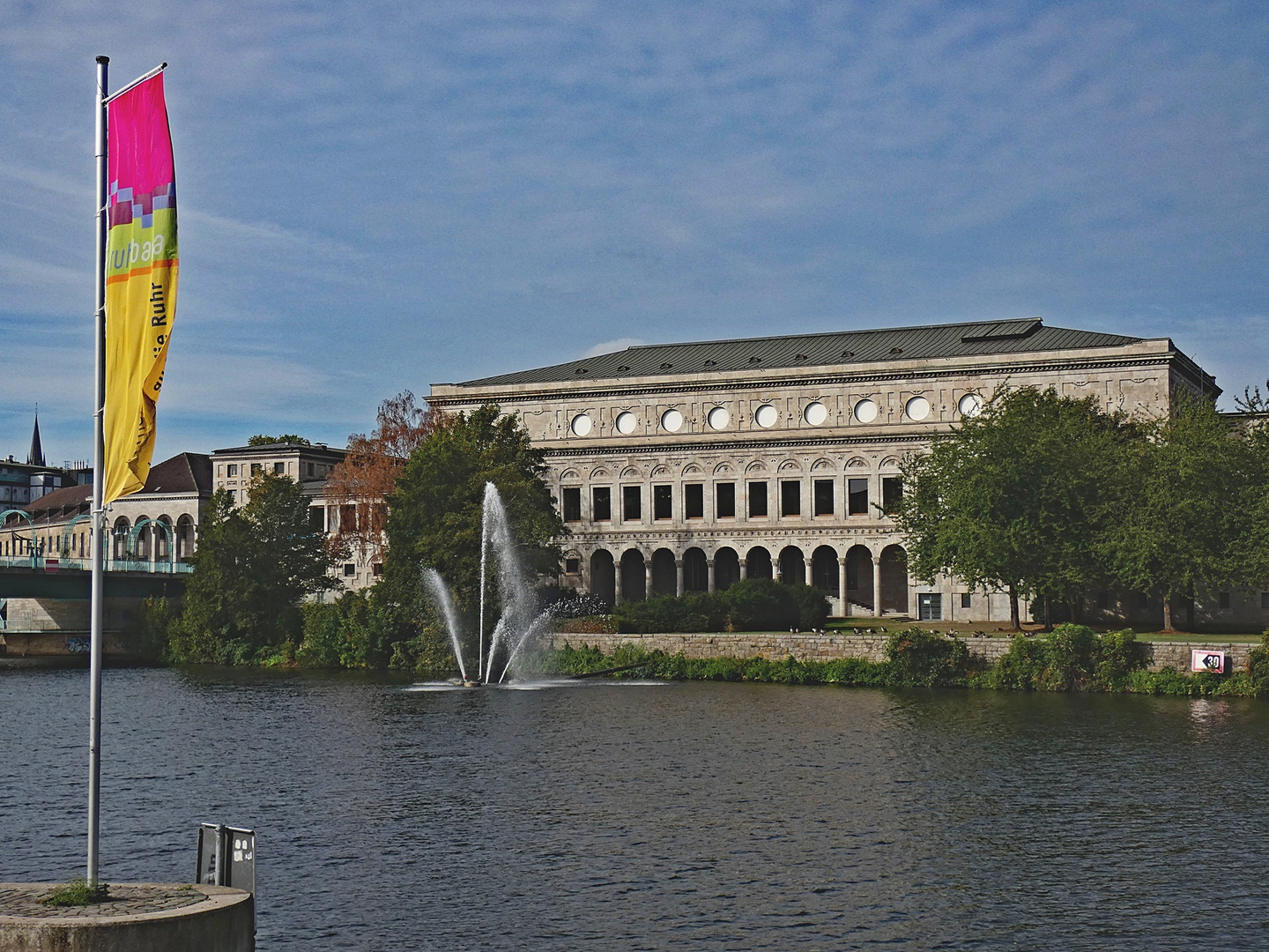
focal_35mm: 50
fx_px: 1833
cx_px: 634
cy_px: 476
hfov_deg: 38.2
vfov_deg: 29.1
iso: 80
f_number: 4
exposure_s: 1/1000
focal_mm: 9
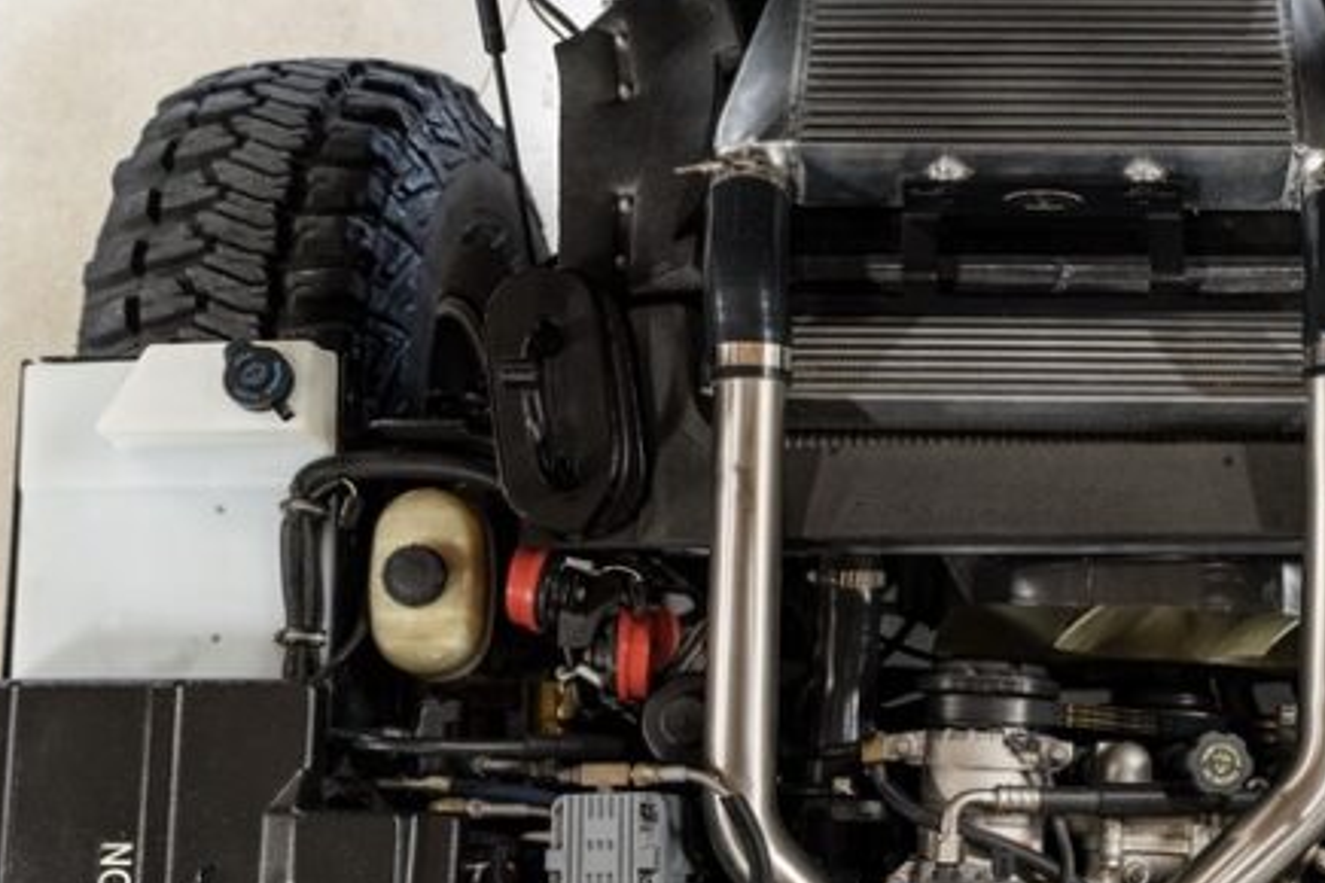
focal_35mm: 53
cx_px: 1075
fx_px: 1951
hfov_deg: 36.2
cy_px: 606
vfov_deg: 25.4
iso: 500
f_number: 4
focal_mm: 30
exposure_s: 1/50
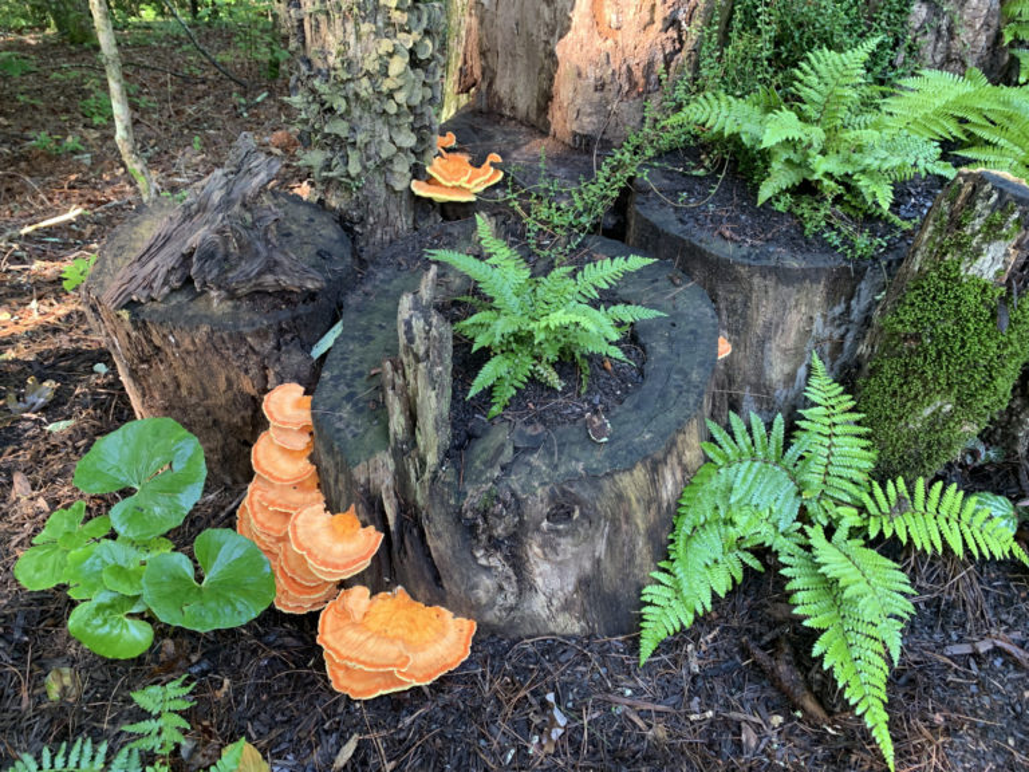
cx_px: 514
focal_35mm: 26
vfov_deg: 53.1
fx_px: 773
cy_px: 386
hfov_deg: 67.3
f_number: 1.8
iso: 160
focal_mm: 4.25
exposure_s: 1/60
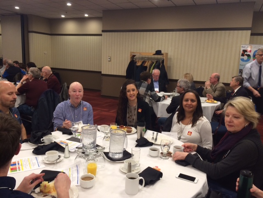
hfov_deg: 61.7
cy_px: 99
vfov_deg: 48.2
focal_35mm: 29
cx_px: 132
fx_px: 220
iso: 100
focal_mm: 4.15
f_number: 2.2
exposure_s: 1/30
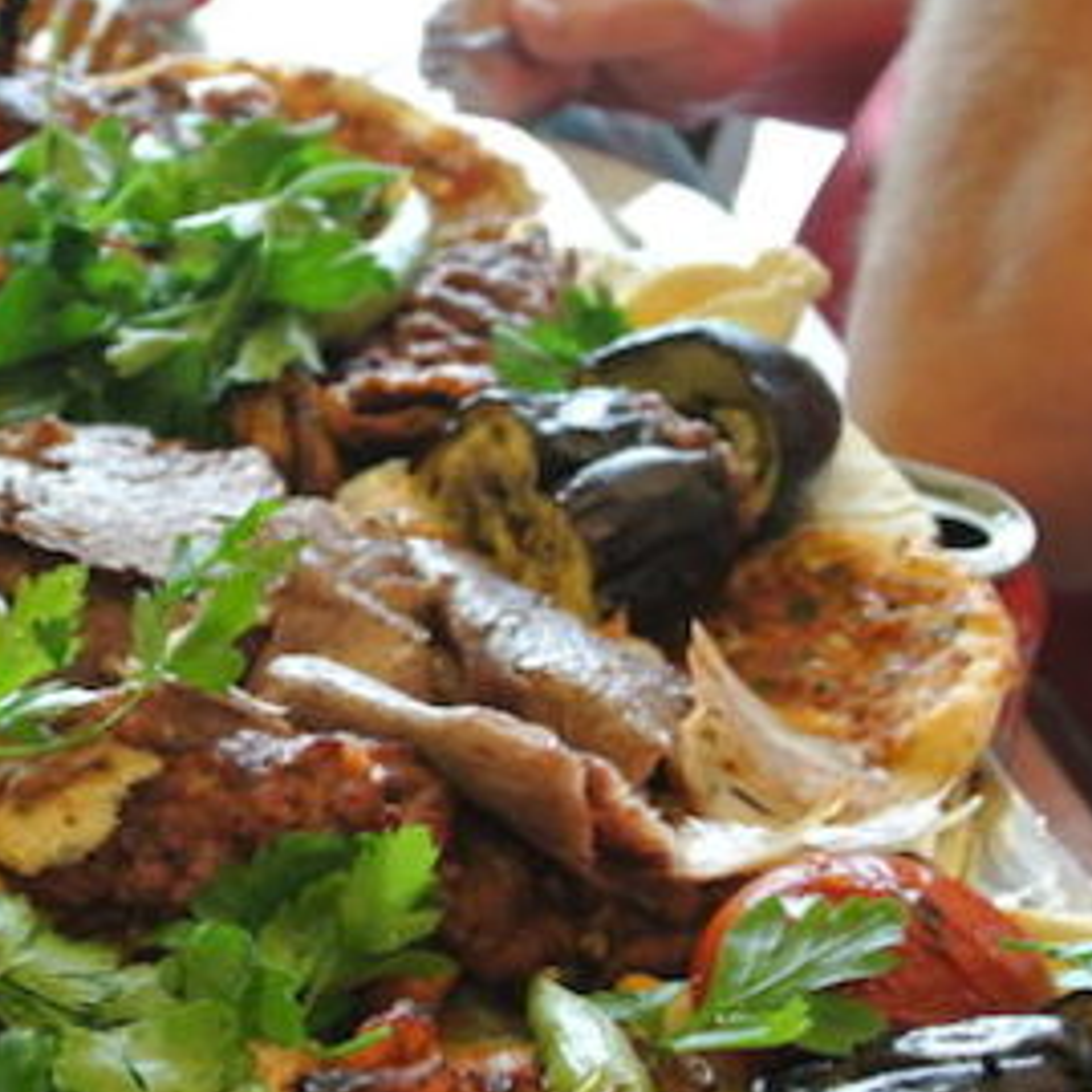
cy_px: 915
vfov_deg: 16.6
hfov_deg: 16.1
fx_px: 3712
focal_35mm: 104
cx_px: -183
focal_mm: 16.9
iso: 720
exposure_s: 1/30
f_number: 4.5
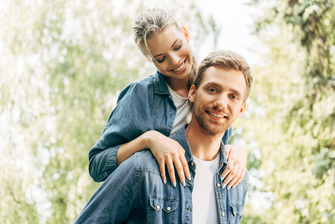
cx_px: 168
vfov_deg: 26.0
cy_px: 112
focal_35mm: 52
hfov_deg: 38.2
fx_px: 484
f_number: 3.5
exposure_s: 1/400
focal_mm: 52
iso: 160
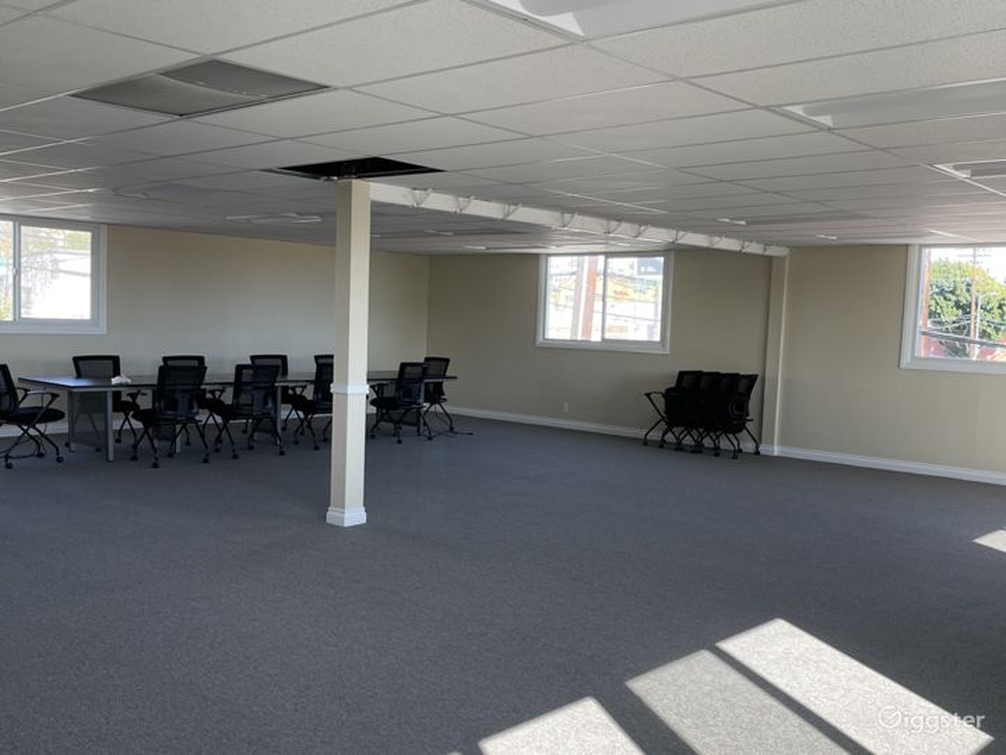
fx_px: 756
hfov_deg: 67.3
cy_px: 378
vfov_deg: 53.1
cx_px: 503
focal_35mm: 26
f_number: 1.6
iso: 32
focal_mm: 5.1
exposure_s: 1/133
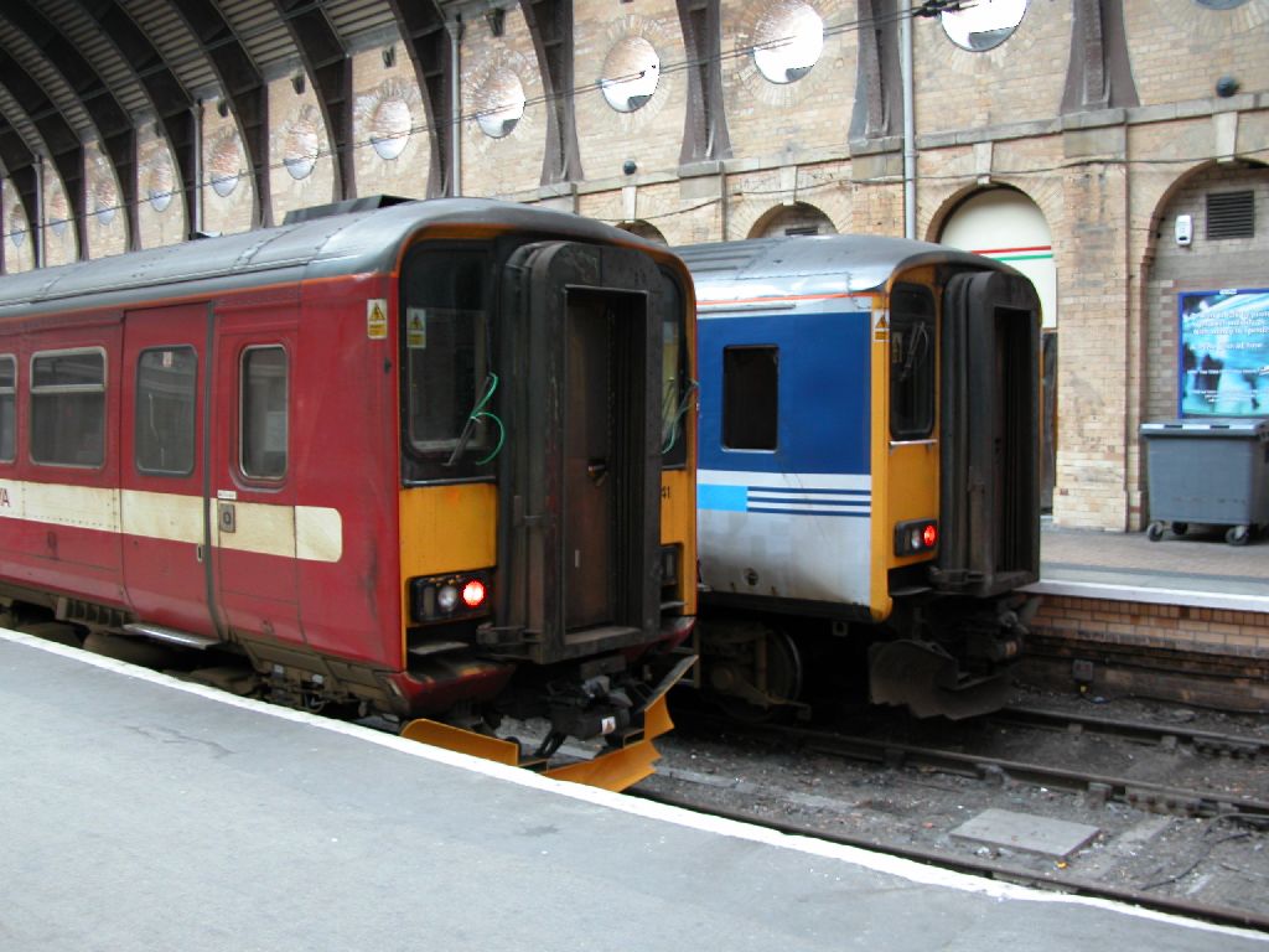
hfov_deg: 52.6
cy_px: 476
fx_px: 1283
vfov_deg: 40.7
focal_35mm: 35
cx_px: 634
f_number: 2.8
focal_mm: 8.9
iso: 100
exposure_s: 1/4.6
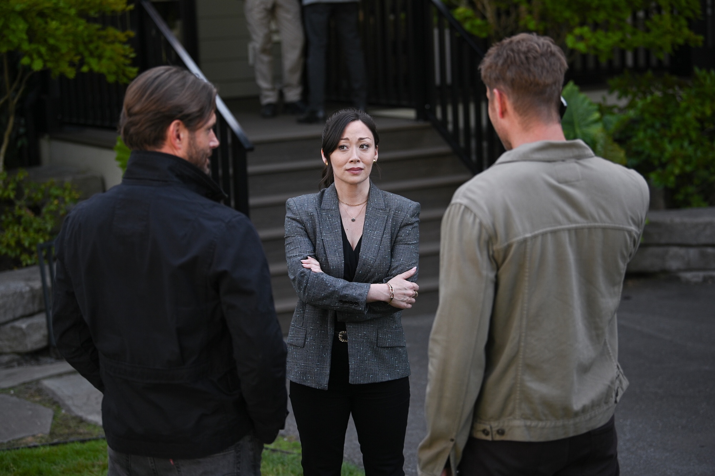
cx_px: 358
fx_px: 1687
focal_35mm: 85
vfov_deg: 16.1
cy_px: 238
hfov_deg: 23.9
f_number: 2.8
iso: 400
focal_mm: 85
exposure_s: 1/800
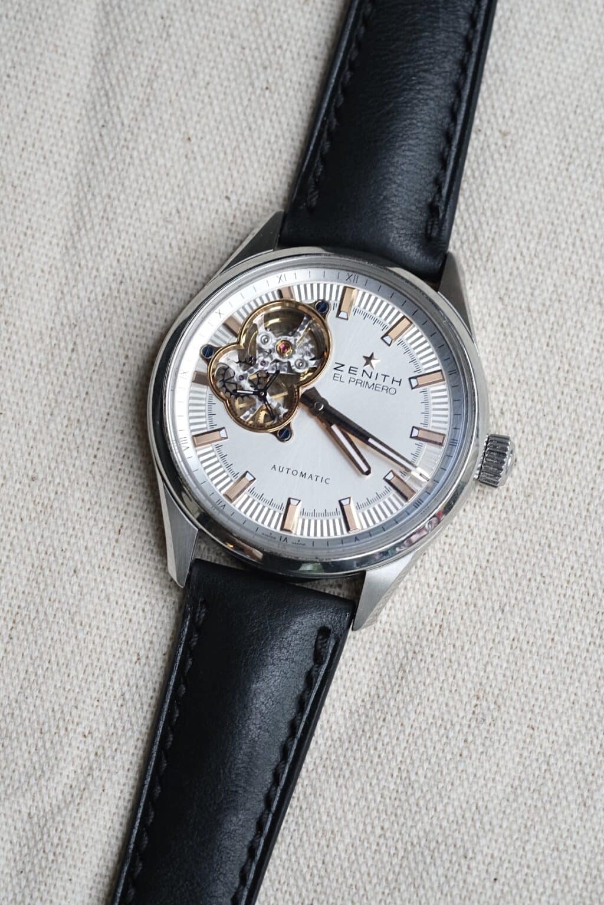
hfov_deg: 15.2
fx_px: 2265
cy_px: 452
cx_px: 302
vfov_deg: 22.6
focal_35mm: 90
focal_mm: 60
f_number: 8
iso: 1600
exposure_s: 1/60
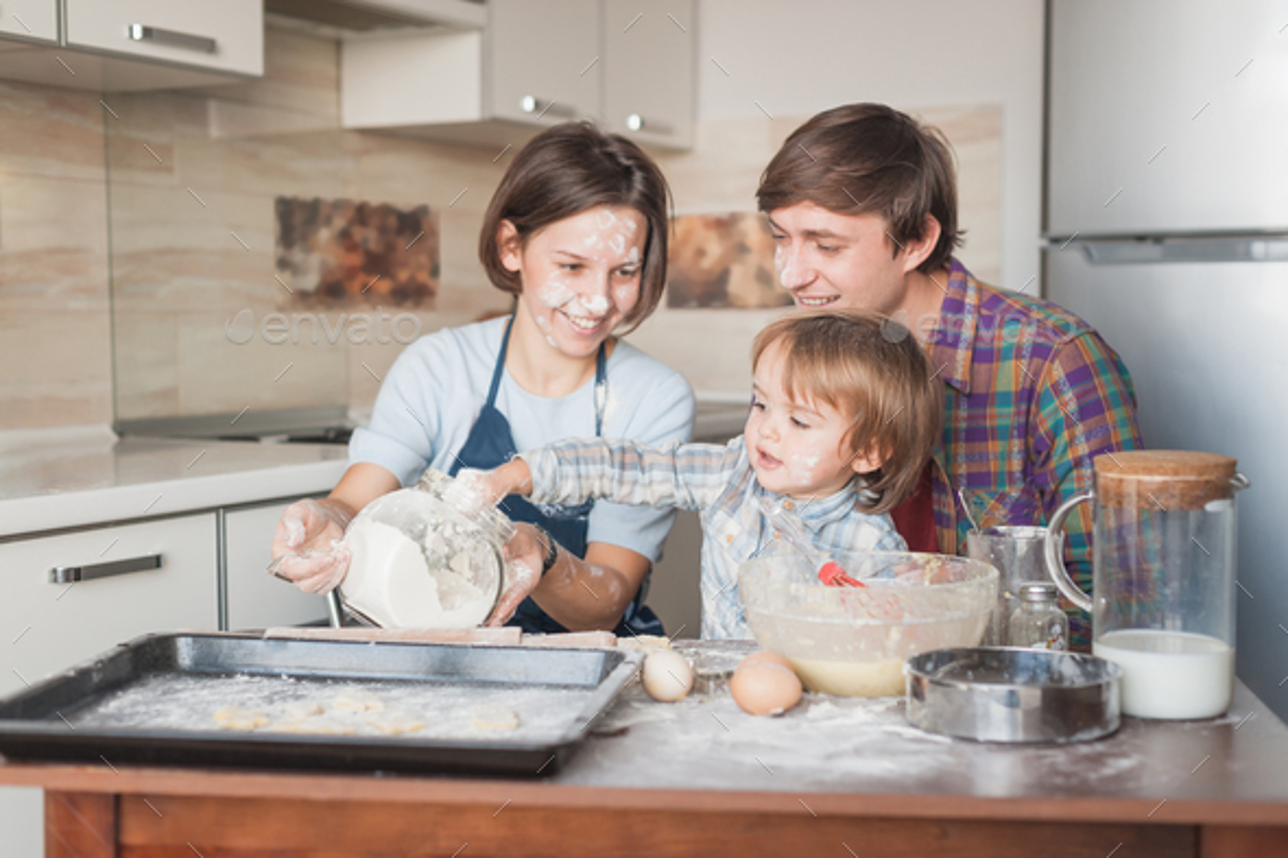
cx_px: 644
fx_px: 1788
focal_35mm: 50
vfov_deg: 27.0
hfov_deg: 39.6
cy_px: 429
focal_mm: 50
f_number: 2.8
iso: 500
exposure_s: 1/250
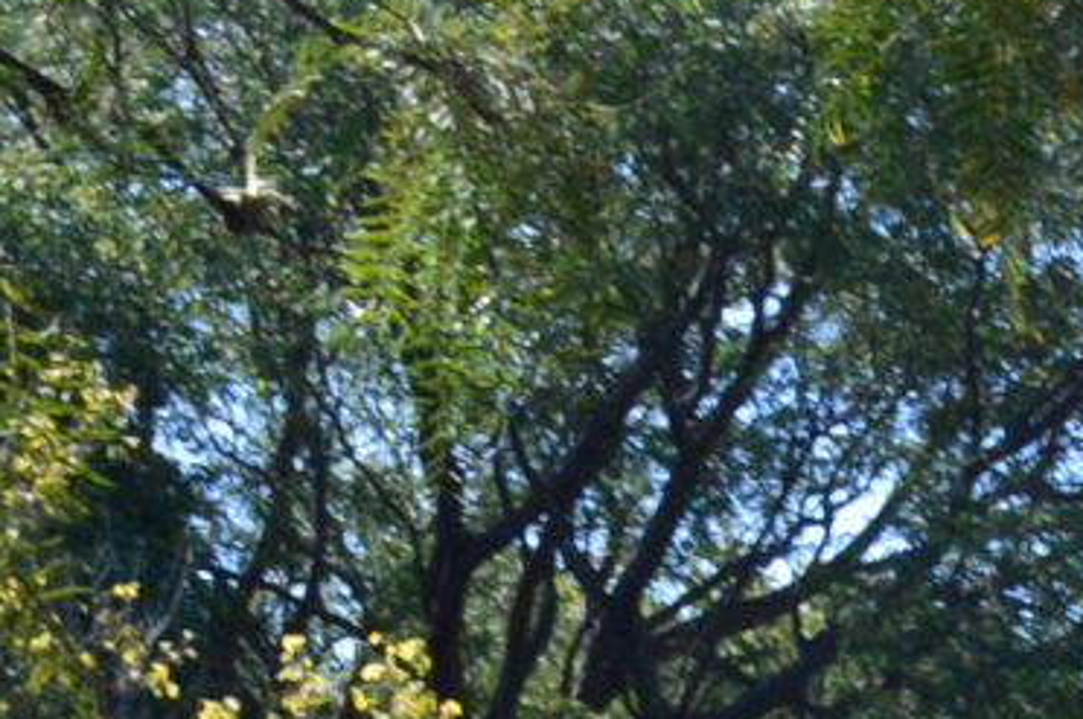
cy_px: 2340
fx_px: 7451
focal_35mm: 248
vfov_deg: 5.2
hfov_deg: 7.8
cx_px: 2419
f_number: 10
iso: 400
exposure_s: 1/250
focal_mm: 24
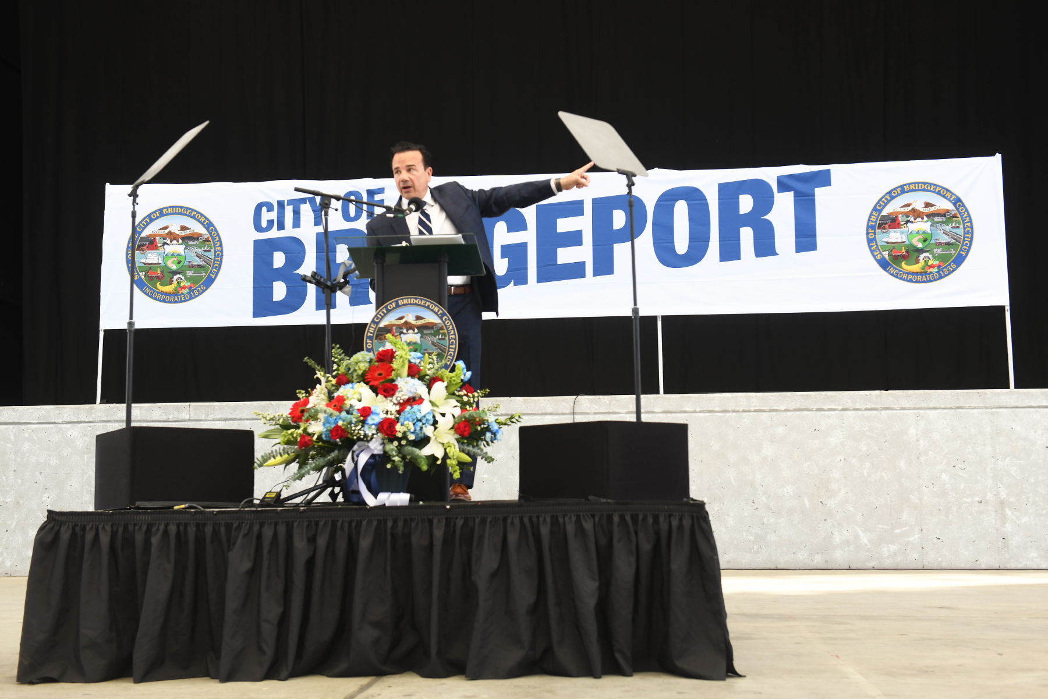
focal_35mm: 45
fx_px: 1310
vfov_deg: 29.9
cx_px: 524
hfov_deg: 43.6
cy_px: 350
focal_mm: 45
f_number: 5.6
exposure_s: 1/200
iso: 400
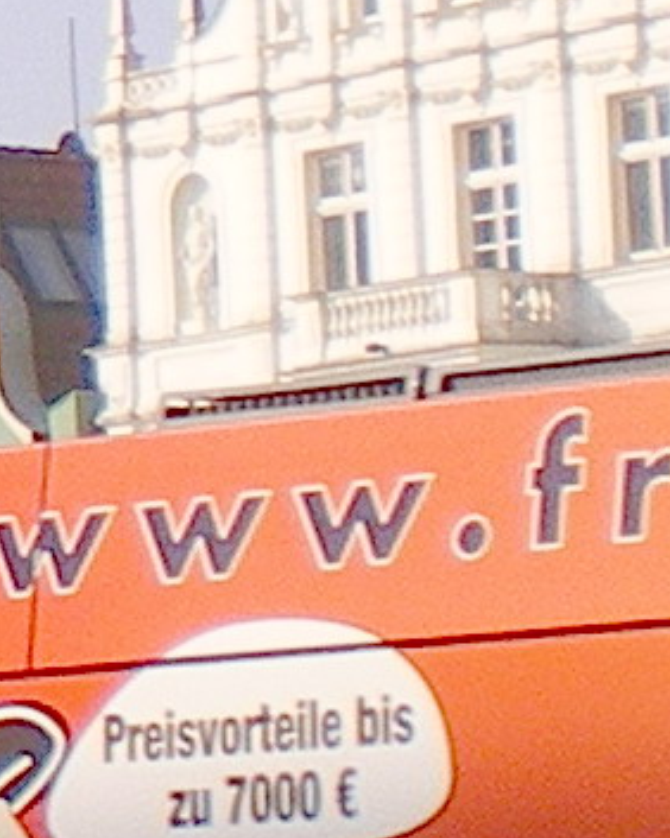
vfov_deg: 5.1
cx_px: -1573
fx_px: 9402
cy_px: -449
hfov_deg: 3.9
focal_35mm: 379
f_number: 4.9
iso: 50
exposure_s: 1/400
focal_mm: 7.4
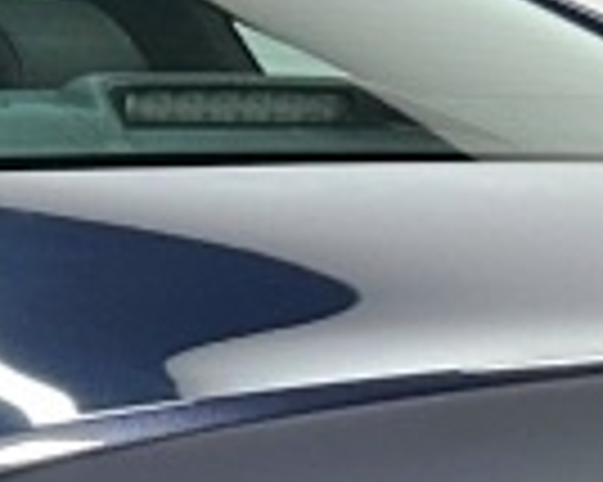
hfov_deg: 10.4
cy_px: 901
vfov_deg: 8.3
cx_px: -338
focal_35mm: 179
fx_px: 3192
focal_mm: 6.86
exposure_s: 1/60
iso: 400
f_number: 1.78
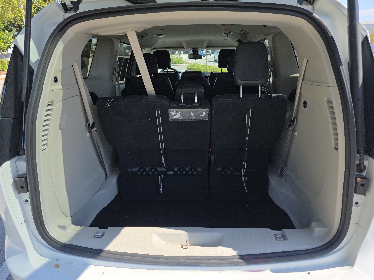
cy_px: 140
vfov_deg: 58.9
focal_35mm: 23
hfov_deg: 73.9
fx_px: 248
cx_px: 187
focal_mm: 6.3
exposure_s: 1/3229
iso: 80
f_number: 1.7
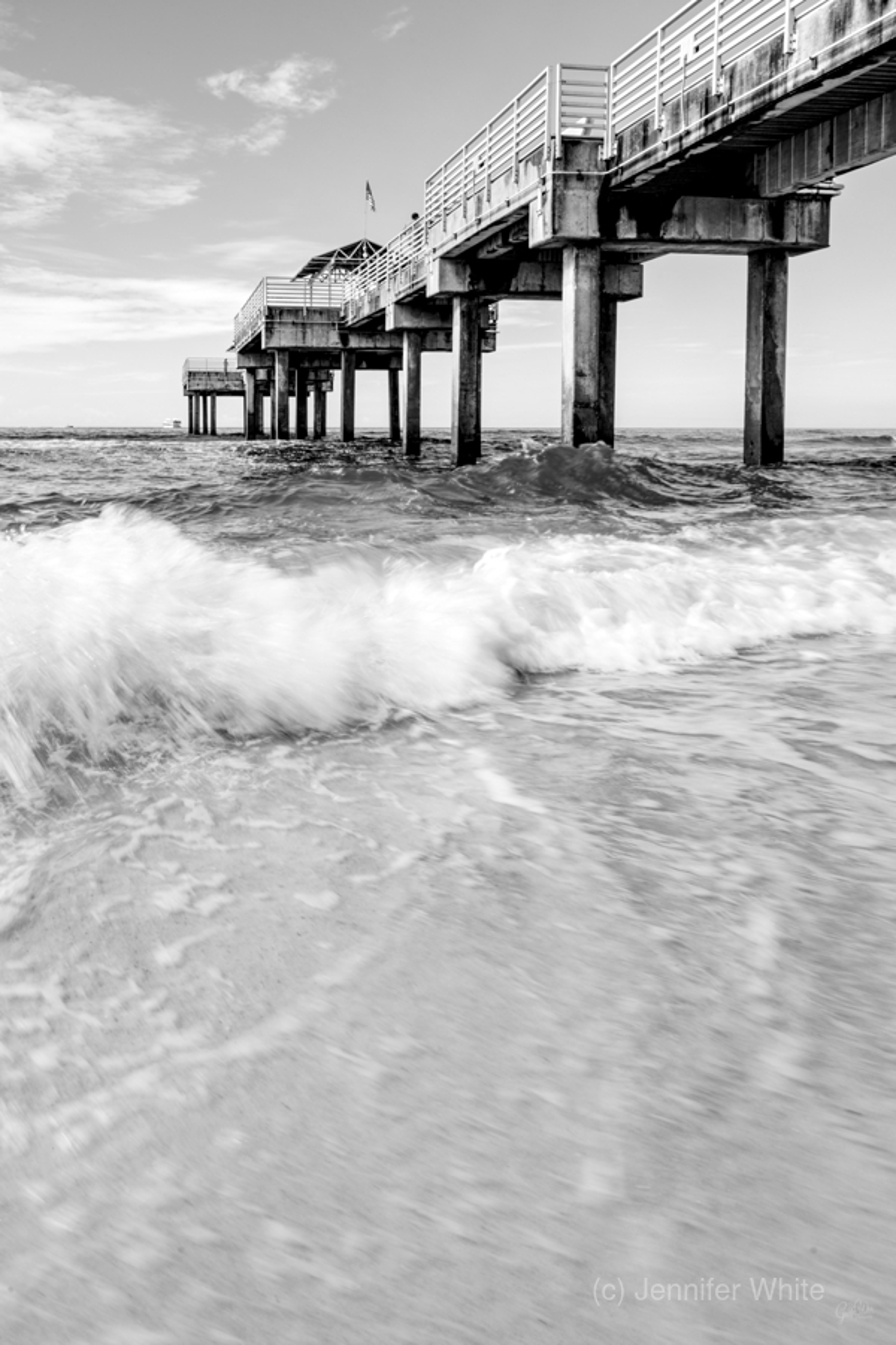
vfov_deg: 73.7
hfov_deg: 53.1
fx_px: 896
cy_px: 672
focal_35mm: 24
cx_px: 448
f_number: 22
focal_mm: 24
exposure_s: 1/40
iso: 100
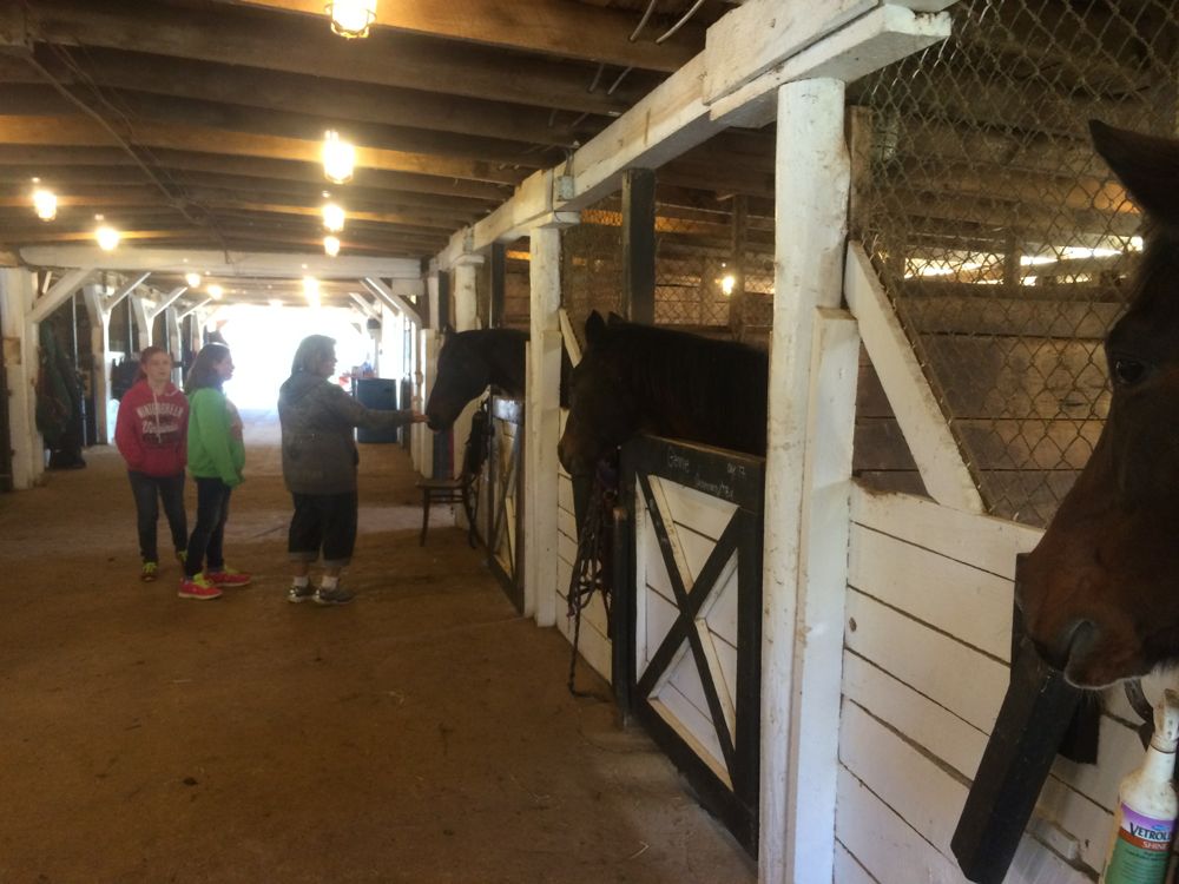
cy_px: 442
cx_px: 590
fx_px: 988
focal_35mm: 29
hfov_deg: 61.7
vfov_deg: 48.2
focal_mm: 4.15
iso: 160
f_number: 2.2
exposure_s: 1/30
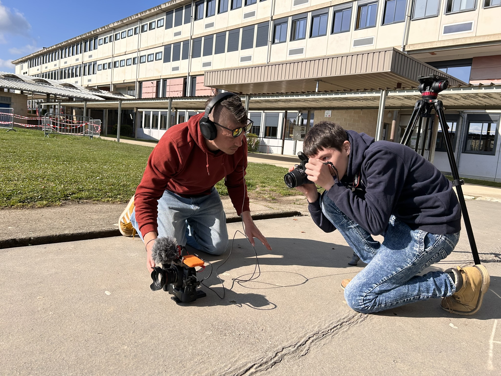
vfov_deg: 53.1
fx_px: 376
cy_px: 188
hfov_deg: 67.3
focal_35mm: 26
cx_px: 250
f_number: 1.5
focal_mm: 5.7
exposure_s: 1/3460
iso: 50
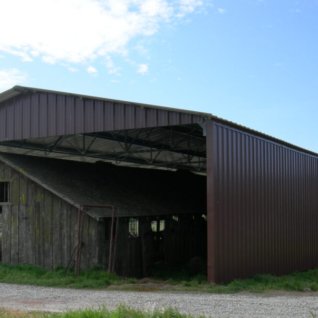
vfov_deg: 31.5
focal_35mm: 54
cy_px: 195
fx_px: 561
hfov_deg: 31.6
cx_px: 133
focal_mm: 7.5
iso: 64
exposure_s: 1/263
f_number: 6
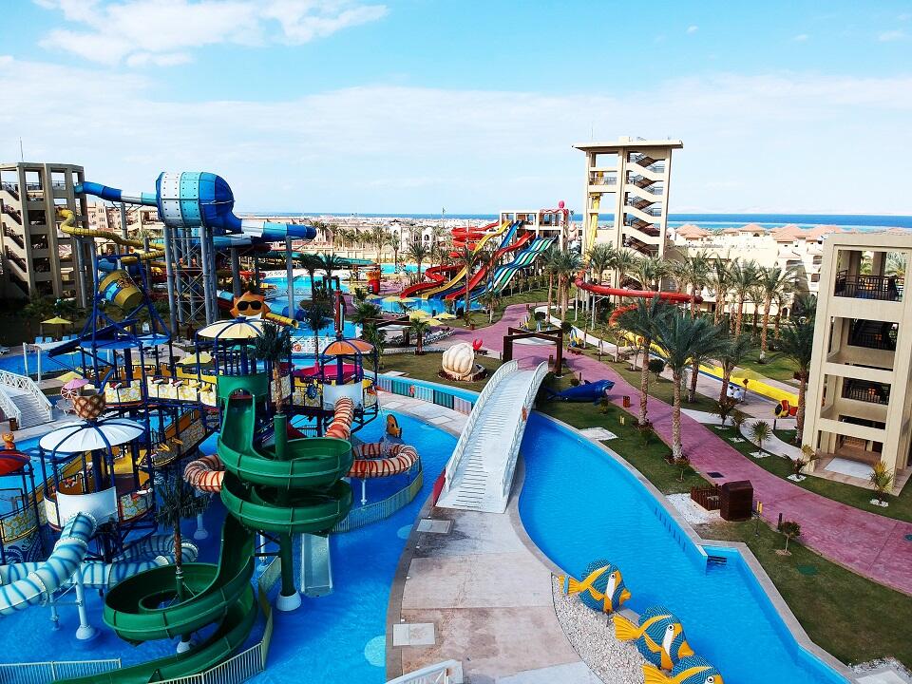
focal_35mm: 25
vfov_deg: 54.9
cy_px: 342
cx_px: 456
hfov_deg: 69.4
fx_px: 659
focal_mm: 4.49
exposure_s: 1/1250
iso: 100
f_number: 2.6
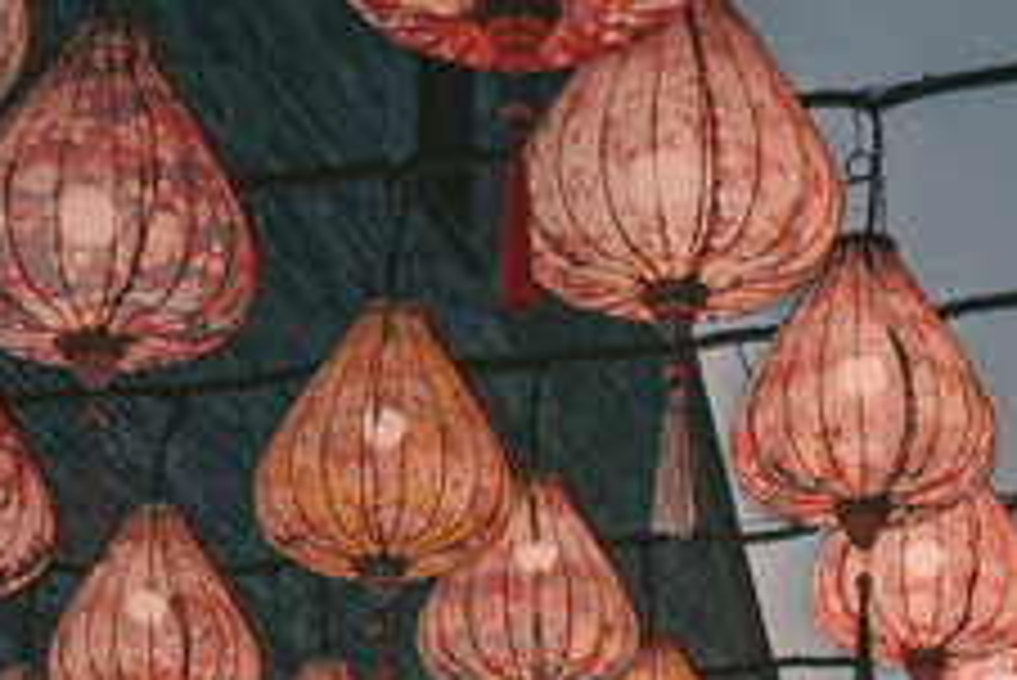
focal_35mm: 106
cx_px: 94
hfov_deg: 18.9
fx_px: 2996
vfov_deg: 12.4
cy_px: 975
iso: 1000
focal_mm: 20
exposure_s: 1/50
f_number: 5
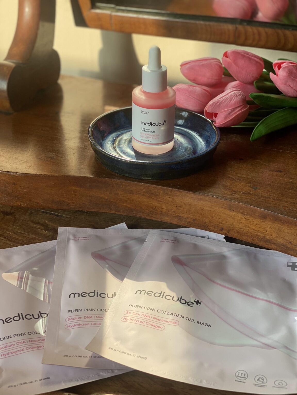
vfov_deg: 36.8
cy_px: 198
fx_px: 595
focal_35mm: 52
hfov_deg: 28.0
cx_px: 148
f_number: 2
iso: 20
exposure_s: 1/203
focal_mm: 6
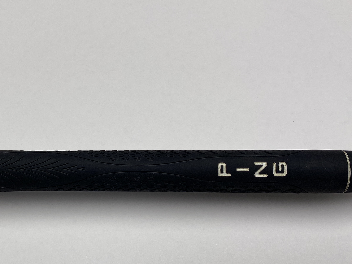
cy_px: 176
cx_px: 101
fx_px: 447
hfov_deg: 42.0
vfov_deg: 32.6
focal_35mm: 44
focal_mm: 4.25
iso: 32
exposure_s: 1/447
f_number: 1.8
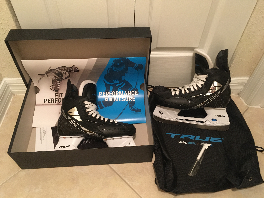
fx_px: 221
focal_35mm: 29
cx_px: 132
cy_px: 99
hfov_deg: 61.7
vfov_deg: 48.2
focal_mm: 4.15
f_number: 2.2
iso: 400
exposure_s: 1/15
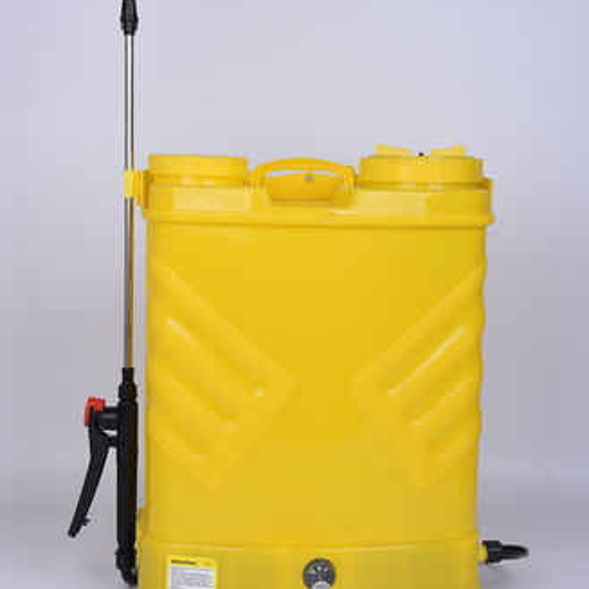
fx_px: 1251
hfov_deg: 26.5
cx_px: 298
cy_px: 227
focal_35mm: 65
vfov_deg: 26.4
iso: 250
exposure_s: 1/125
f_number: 14
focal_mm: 50
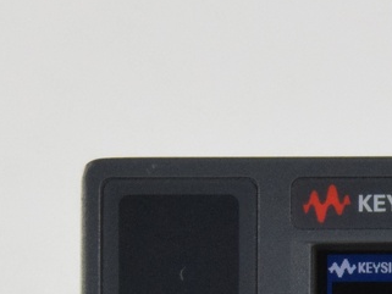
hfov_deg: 4.9
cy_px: 536
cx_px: 943
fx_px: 4479
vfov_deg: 3.7
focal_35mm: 395
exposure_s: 1/30
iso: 1600
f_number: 22
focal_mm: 55
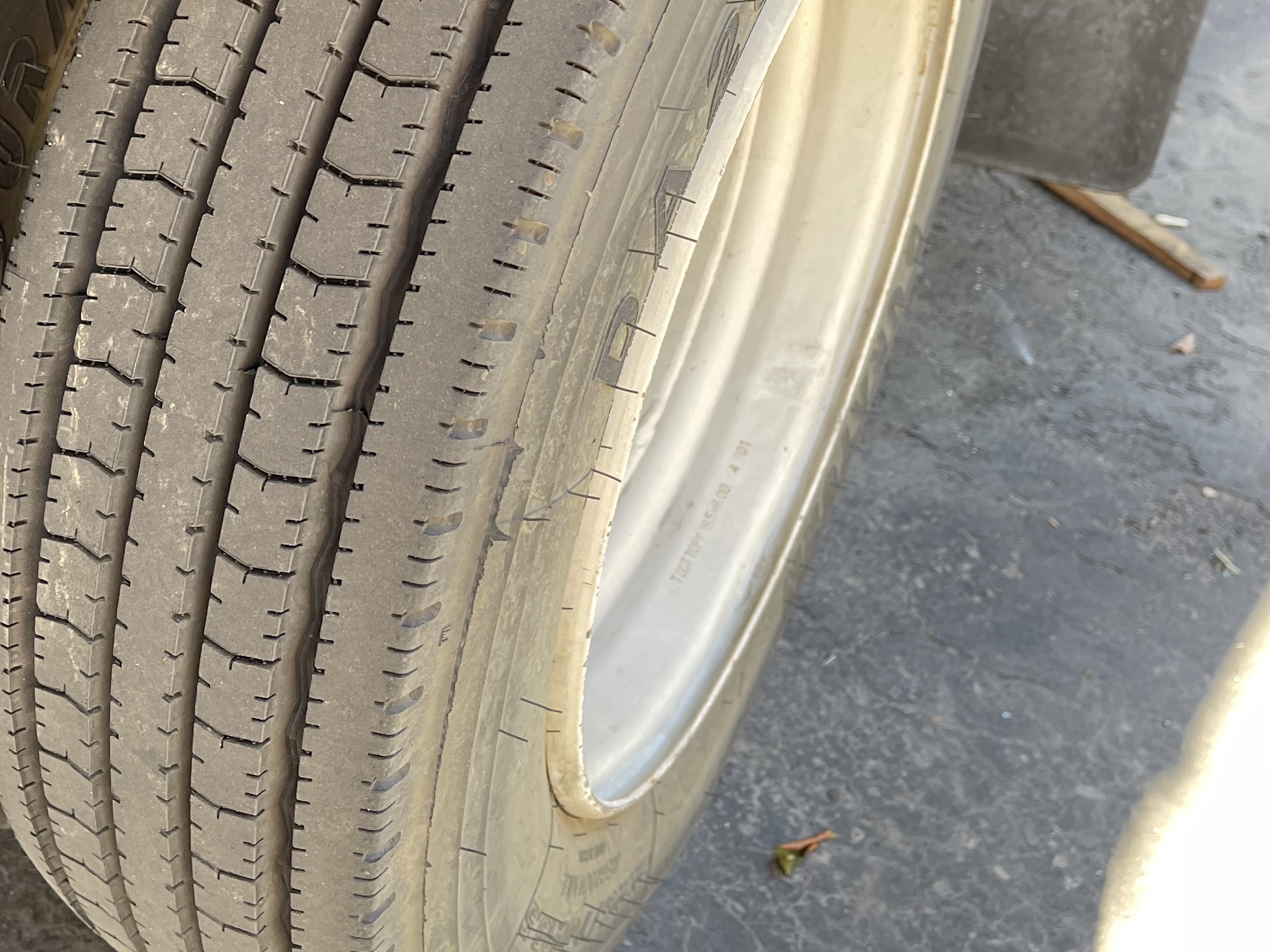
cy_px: 176
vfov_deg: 31.3
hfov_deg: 41.1
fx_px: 1651
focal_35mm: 45
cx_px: 344
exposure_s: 1/121
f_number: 1.6
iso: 80
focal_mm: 5.1
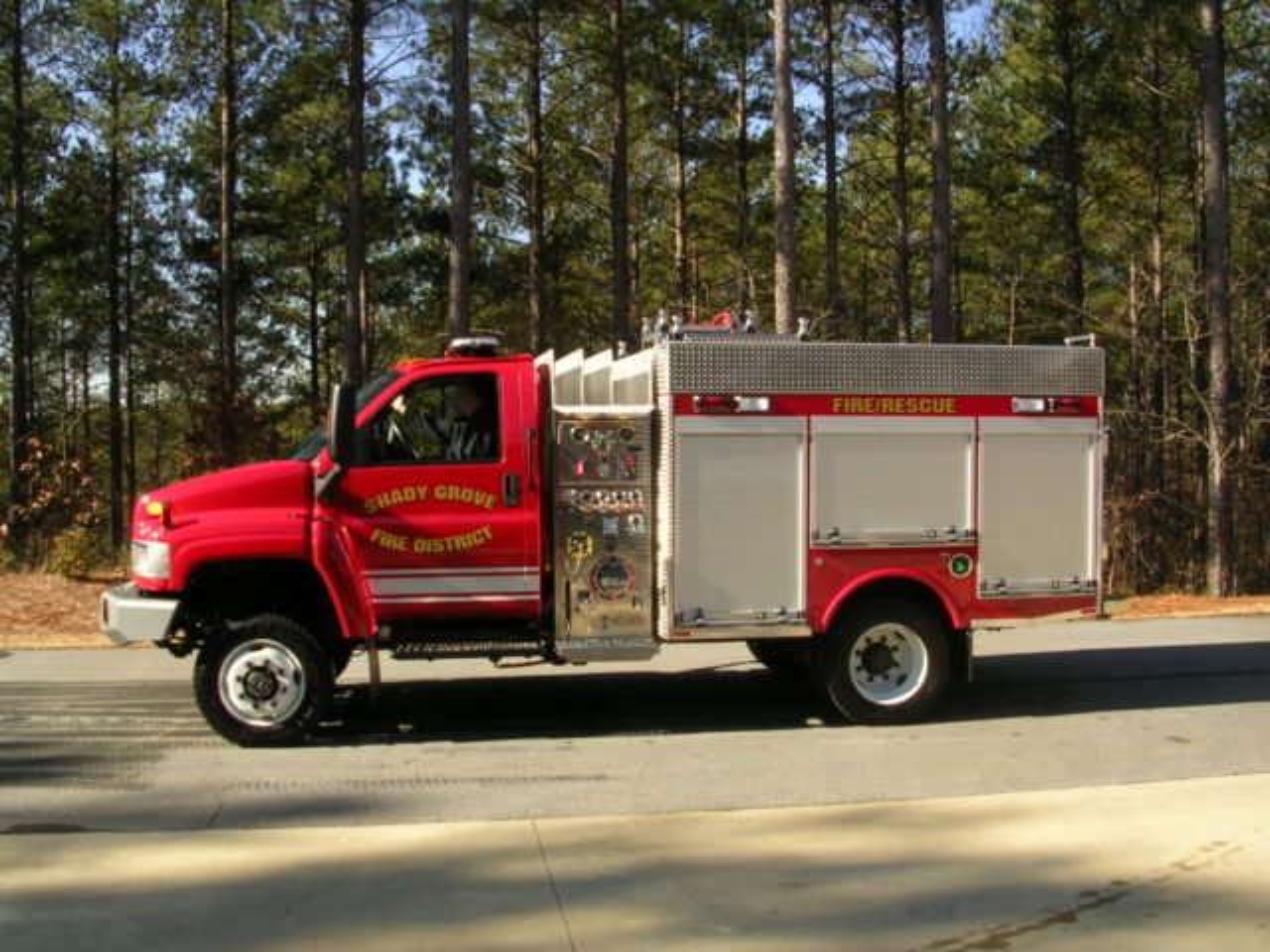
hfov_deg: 49.0
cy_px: 476
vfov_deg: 37.7
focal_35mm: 38
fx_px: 1394
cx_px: 635
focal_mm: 5.8
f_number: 5.6
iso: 50
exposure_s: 1/146
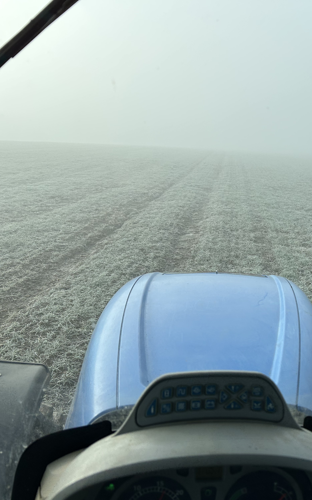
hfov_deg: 31.7
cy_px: 250
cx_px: 315
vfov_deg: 52.7
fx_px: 503
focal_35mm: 37
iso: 50
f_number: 1.5
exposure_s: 1/2457
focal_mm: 5.7
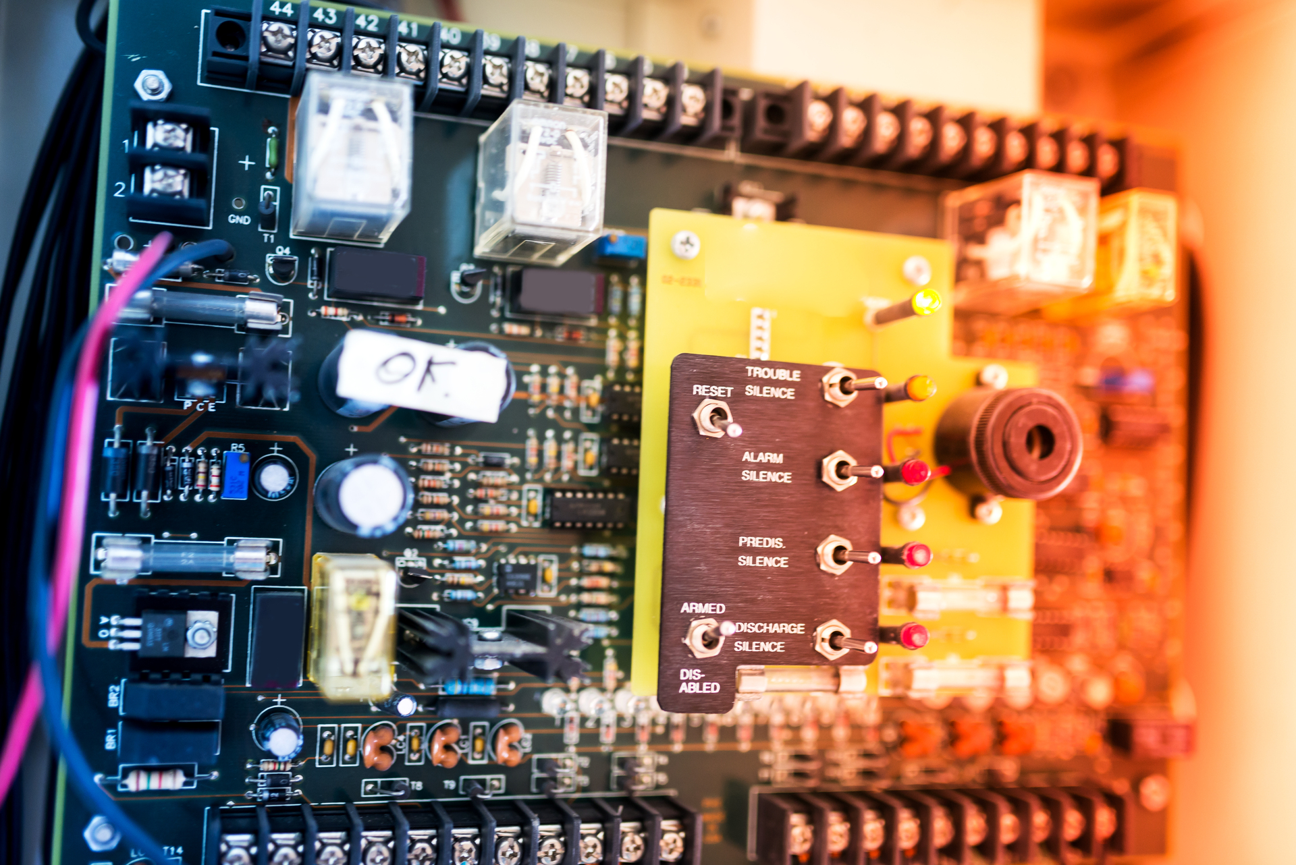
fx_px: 1261
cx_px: 648
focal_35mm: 35
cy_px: 432
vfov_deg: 37.9
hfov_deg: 54.4
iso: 400
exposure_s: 1/25
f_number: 1.8
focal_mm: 35
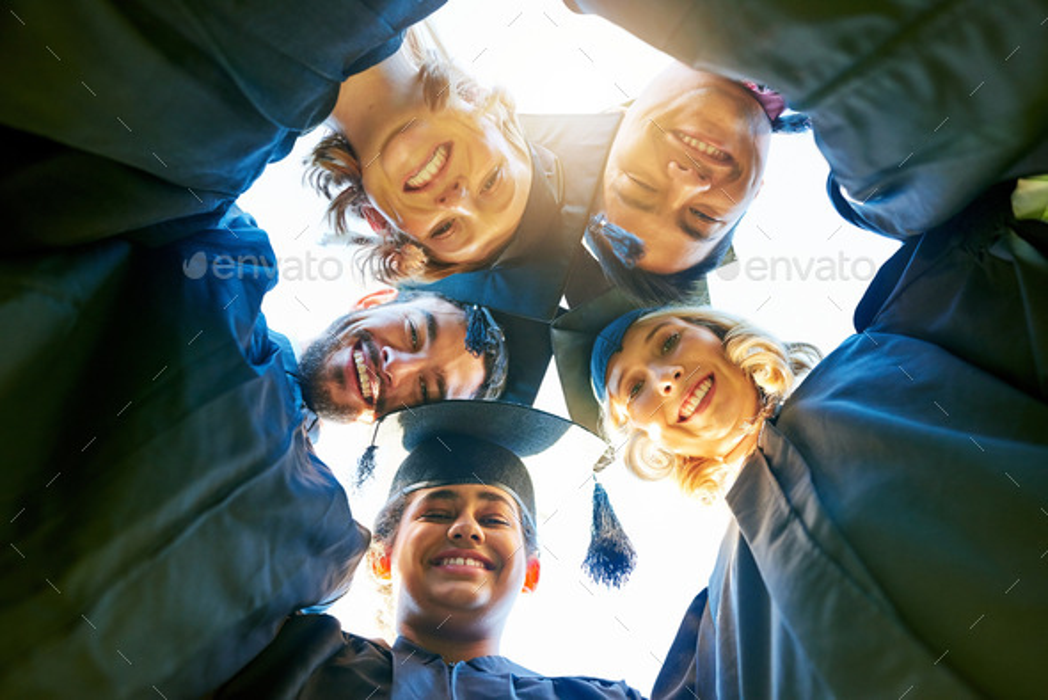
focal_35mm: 35
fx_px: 1019
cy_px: 350
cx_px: 524
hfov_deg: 54.4
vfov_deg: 37.9
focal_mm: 35
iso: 400
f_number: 2.8
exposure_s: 1/250
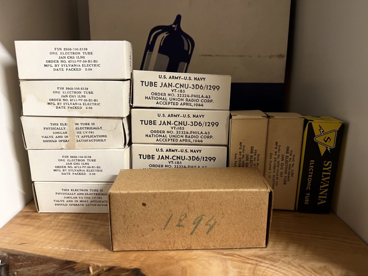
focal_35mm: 26
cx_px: 184
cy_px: 138
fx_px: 276
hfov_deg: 67.3
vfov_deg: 53.1
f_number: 1.5
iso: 200
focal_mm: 5.7
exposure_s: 1/50
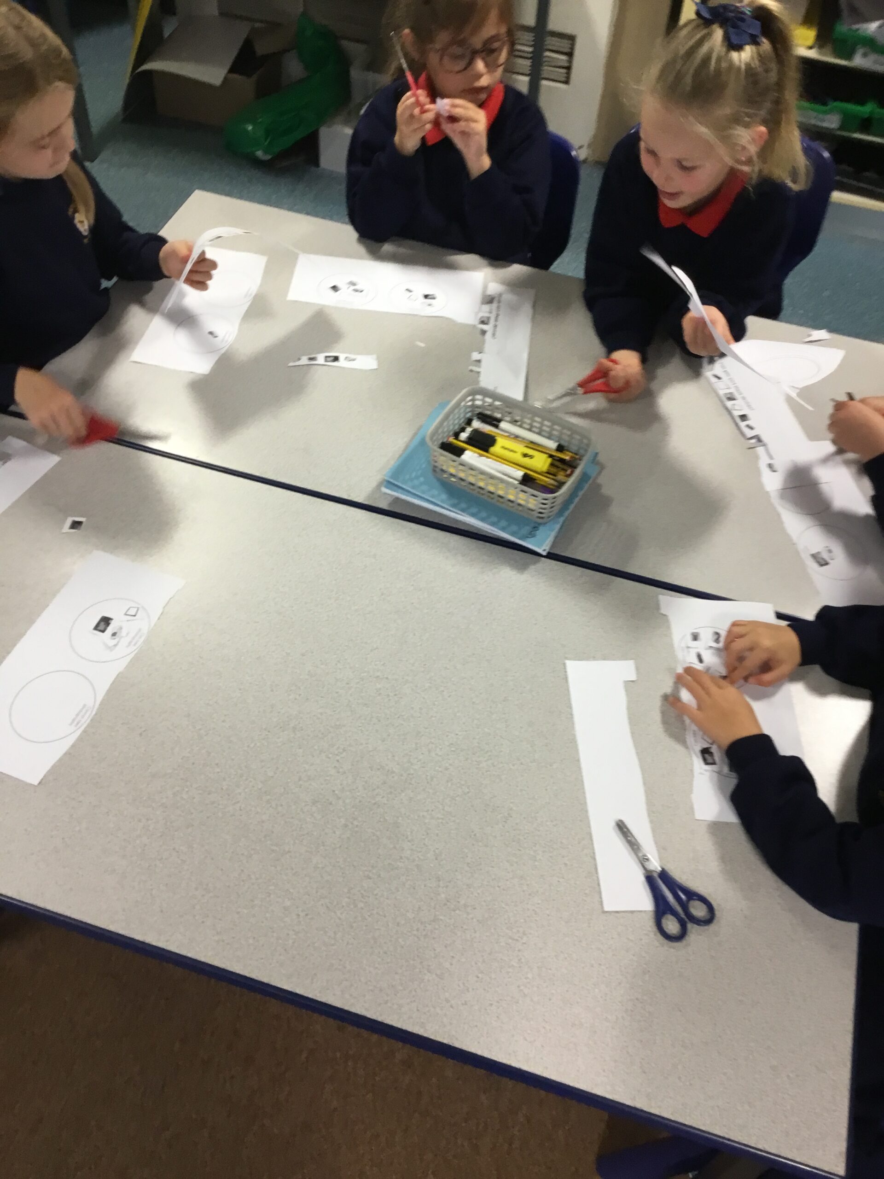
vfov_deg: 58.4
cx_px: 442
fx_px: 1056
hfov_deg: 45.4
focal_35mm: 31
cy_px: 590
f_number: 2.4
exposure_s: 1/33
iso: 100
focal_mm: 3.3
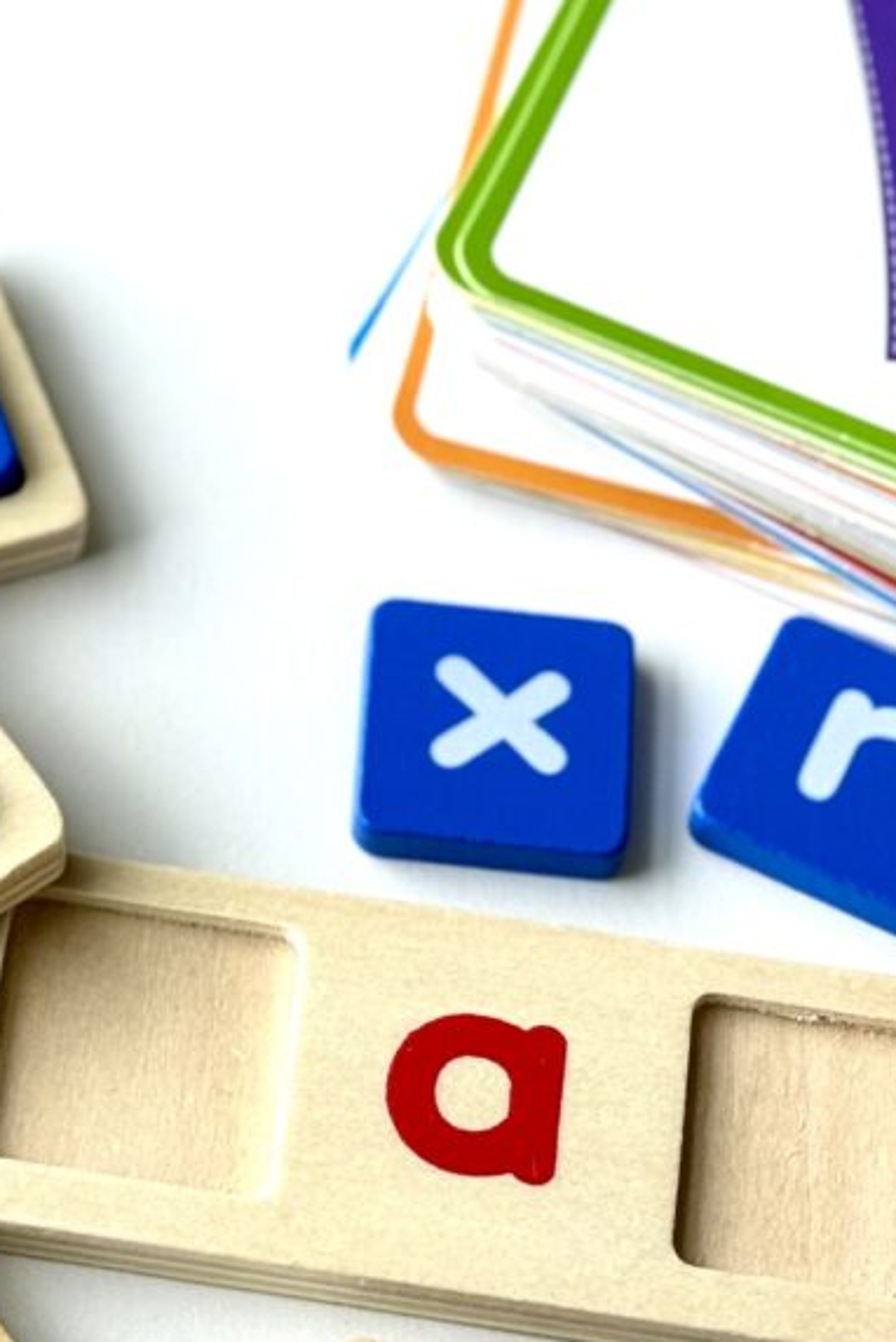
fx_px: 4996
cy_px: 319
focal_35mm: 134
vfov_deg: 15.2
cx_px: 120
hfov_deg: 10.2
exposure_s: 1/207
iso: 50
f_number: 1.78
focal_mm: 6.86
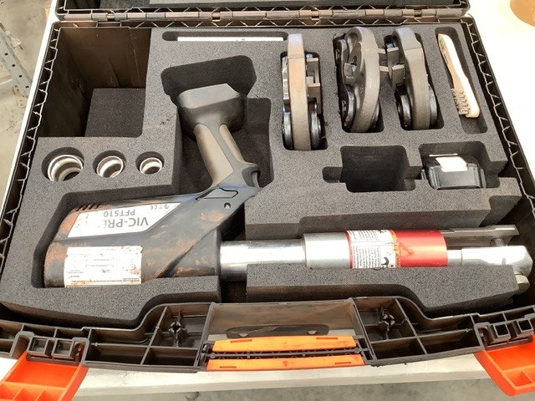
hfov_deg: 58.4
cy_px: 200
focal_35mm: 31
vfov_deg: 45.4
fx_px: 479
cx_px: 268
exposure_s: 1/50
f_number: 2.4
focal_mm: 3.3
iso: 125
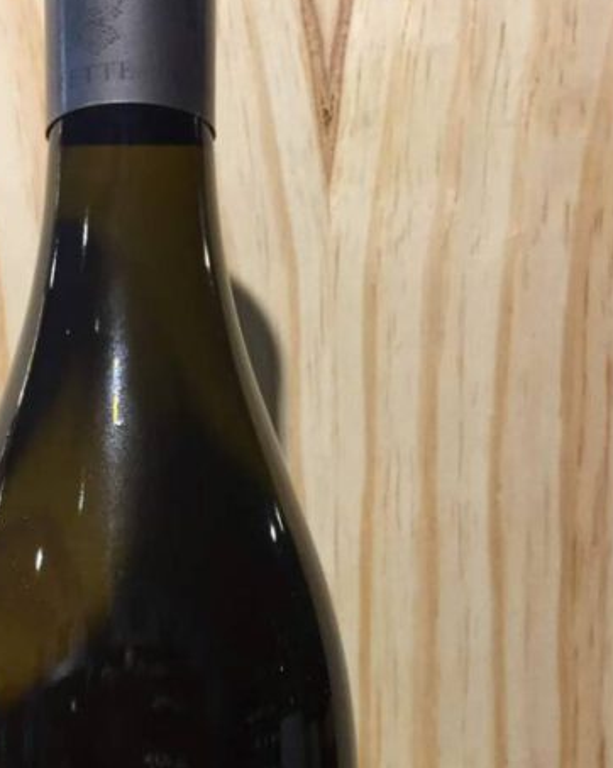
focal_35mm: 64
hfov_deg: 23.6
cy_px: 829
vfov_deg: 27.3
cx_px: 142
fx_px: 1452
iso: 40
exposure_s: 1/33
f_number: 2.2
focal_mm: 4.15
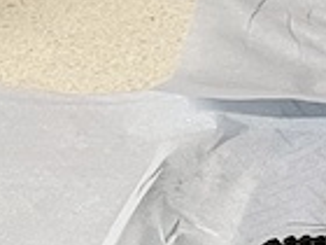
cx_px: 782
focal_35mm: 149
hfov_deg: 11.1
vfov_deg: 9.5
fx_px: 1403
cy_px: 436
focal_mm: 4.2
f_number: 1.6
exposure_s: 1/50
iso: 64
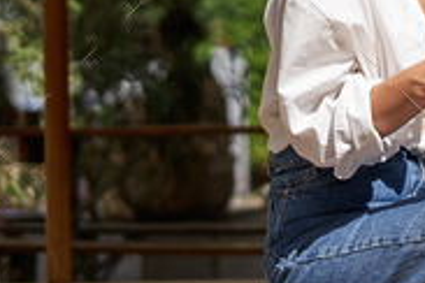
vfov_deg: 7.7
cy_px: 24
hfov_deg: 11.3
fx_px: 2089
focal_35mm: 177
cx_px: 564
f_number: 2.2
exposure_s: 1/4000
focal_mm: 55
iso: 100
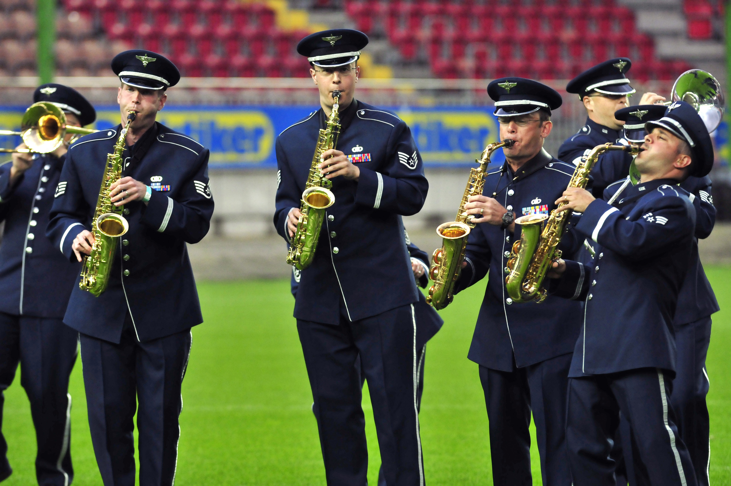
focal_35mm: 360
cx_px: 366
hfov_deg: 5.7
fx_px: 7301
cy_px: 243
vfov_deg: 3.8
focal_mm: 240
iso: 1250
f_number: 4
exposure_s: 1/500
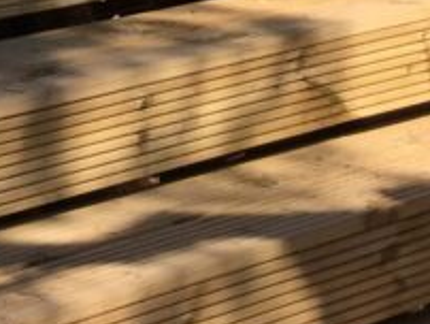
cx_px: -249
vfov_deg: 9.2
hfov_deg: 12.6
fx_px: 1828
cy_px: -433
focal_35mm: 147
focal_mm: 4.15
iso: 25
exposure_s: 1/1241
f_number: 2.2
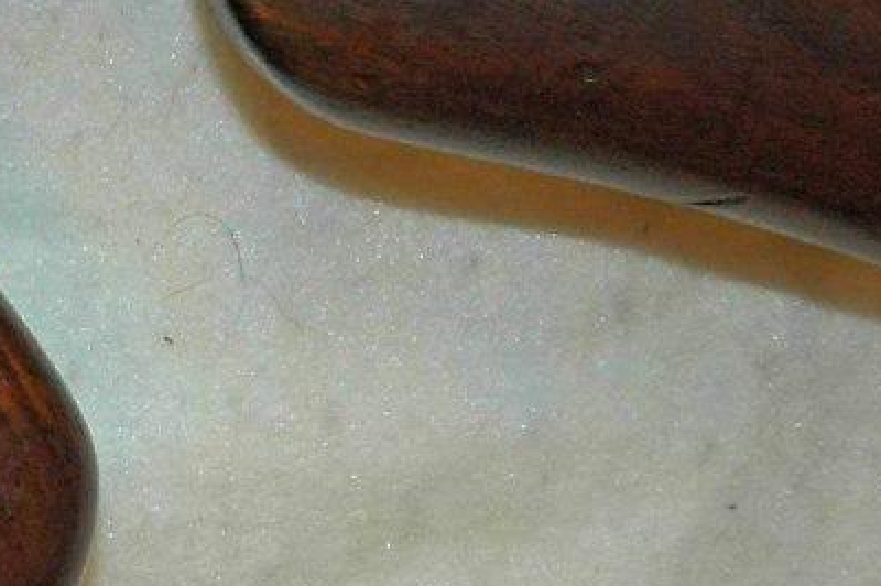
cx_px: -165
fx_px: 5819
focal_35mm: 238
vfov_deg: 5.8
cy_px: 43
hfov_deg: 8.6
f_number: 4.5
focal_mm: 62
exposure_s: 1/50
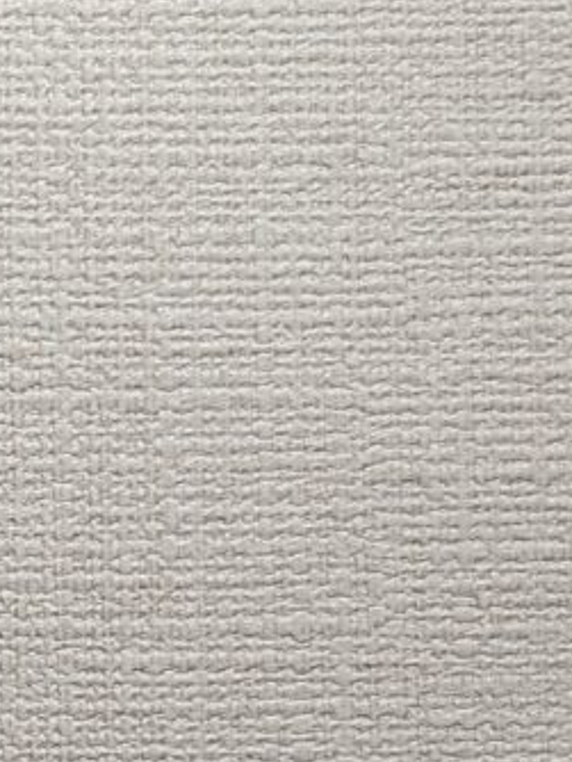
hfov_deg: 10.2
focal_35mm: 138
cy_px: 723
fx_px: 3037
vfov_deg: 14.1
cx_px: -460
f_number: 1.85
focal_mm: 6.81
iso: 55
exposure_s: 1/40
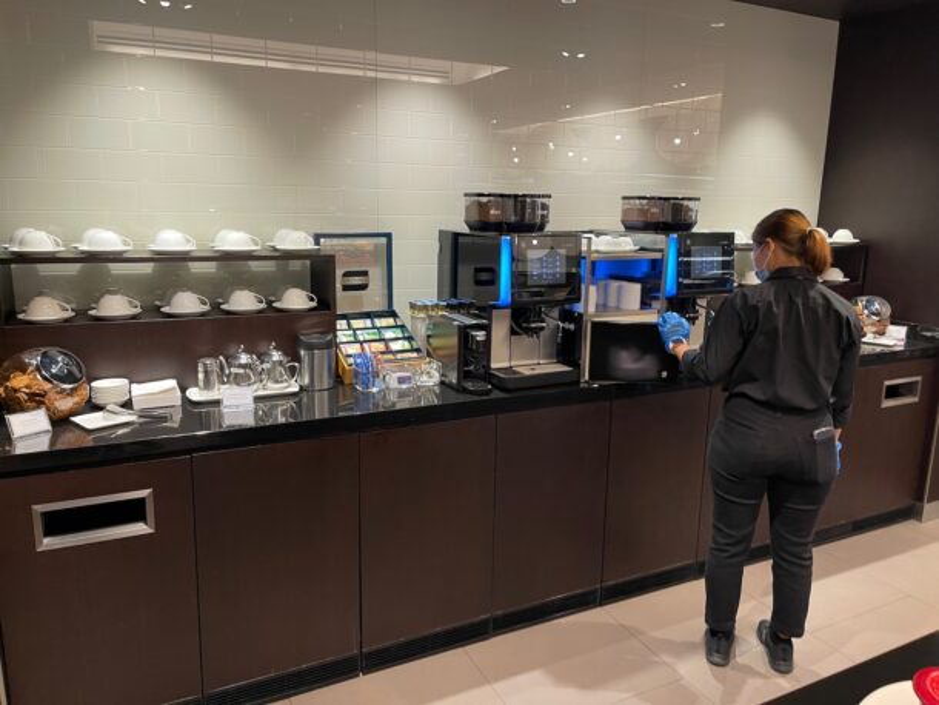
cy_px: 352
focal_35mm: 26
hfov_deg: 67.3
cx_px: 470
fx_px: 706
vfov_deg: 53.1
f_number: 1.6
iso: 125
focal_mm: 5.1
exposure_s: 1/50
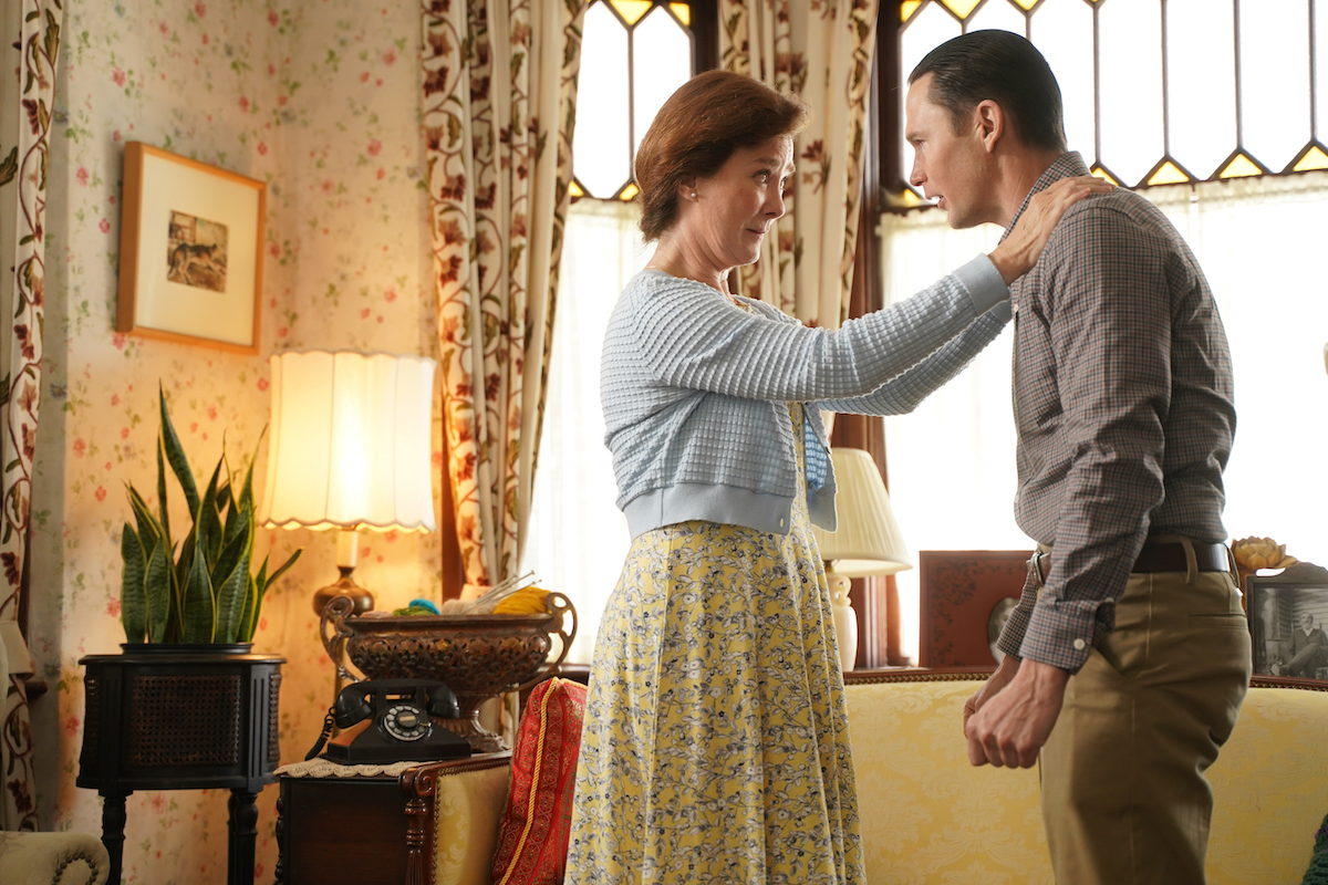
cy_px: 442
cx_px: 664
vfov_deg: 25.5
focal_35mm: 53
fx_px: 1955
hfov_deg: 37.5
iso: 800
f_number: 2.8
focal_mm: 53
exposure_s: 1/125
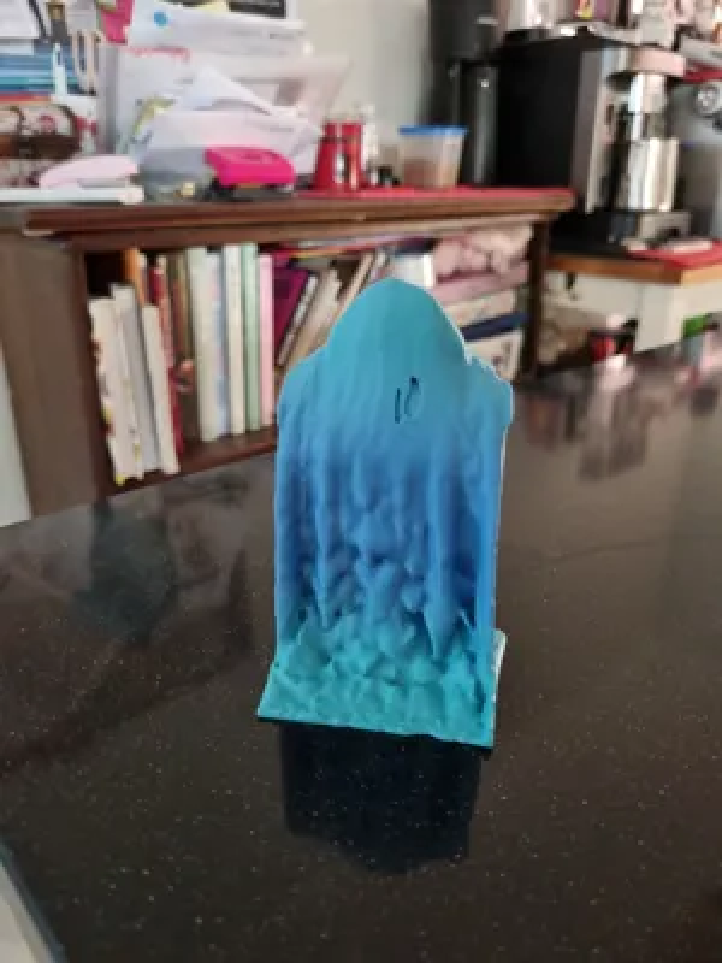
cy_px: 482
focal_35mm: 26
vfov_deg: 67.3
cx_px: 361
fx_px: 723
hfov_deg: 53.1
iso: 640
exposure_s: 1/25
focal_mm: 5.4
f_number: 1.8
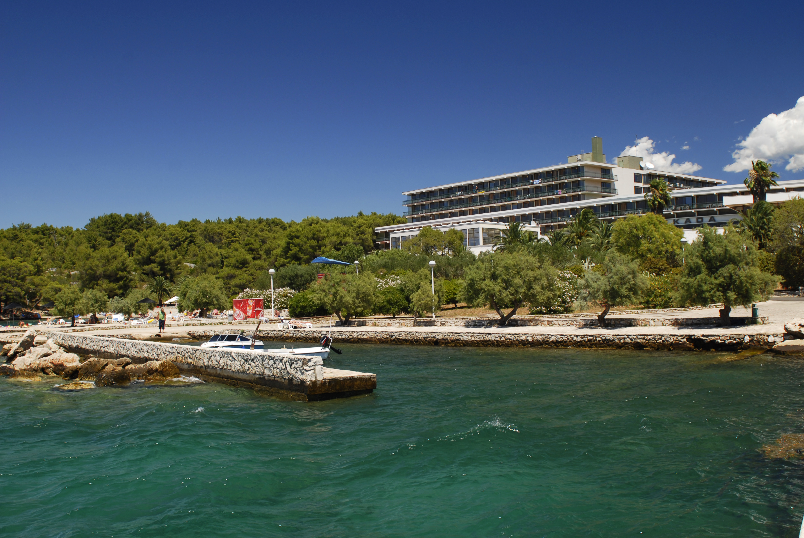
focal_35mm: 36
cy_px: 269
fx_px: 805
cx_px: 402
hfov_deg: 53.1
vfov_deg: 37.0
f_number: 6.3
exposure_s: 1/100
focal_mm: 24
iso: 100
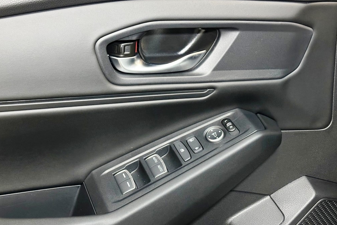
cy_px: 120
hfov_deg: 38.9
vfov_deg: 26.5
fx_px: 477
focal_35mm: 51
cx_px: 165
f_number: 1.78
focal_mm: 6.86
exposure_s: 1/30
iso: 640
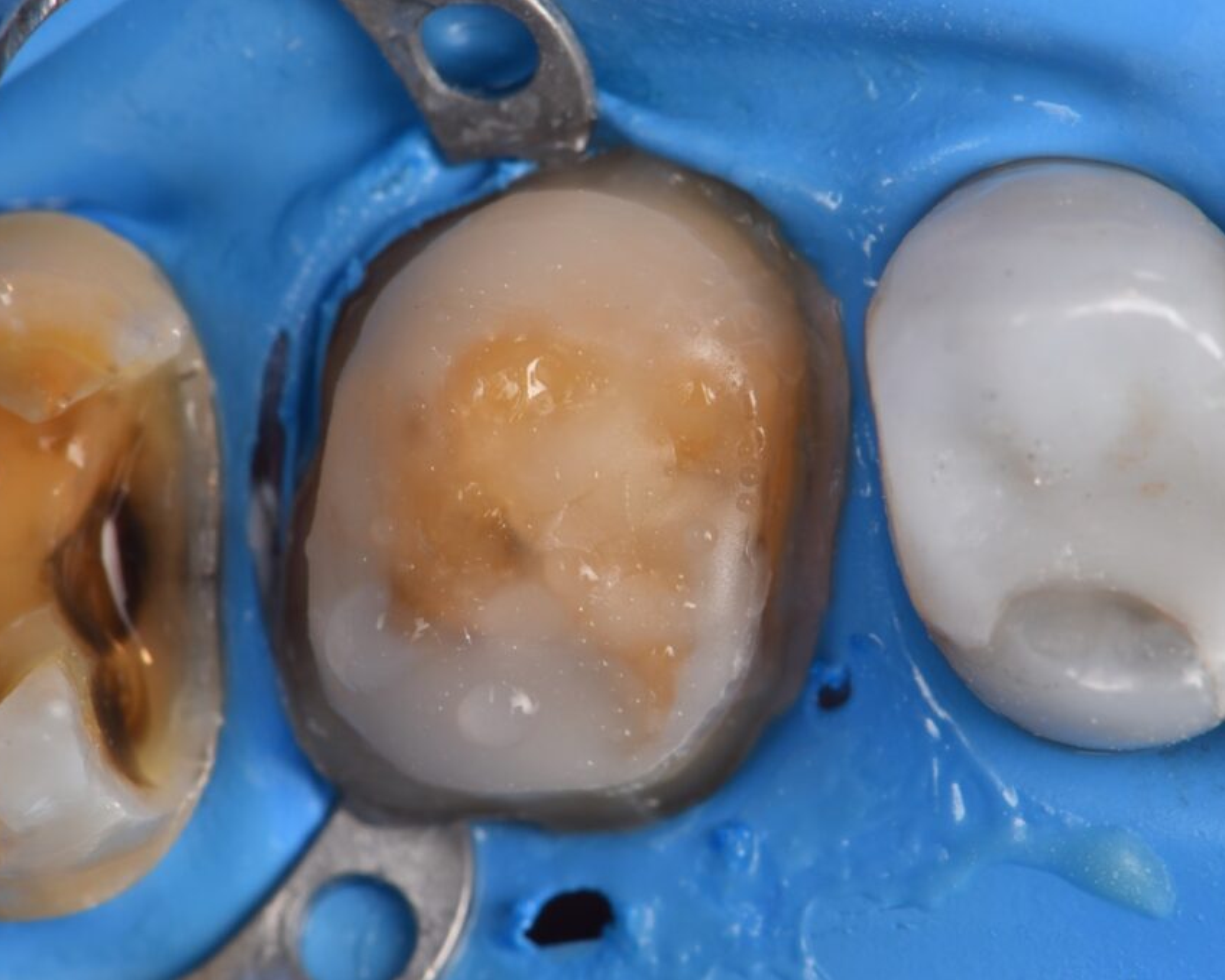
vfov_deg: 8.7
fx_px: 6455
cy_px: 490
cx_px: 586
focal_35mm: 178
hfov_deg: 10.8
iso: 200
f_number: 32
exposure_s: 1/160
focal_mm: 105
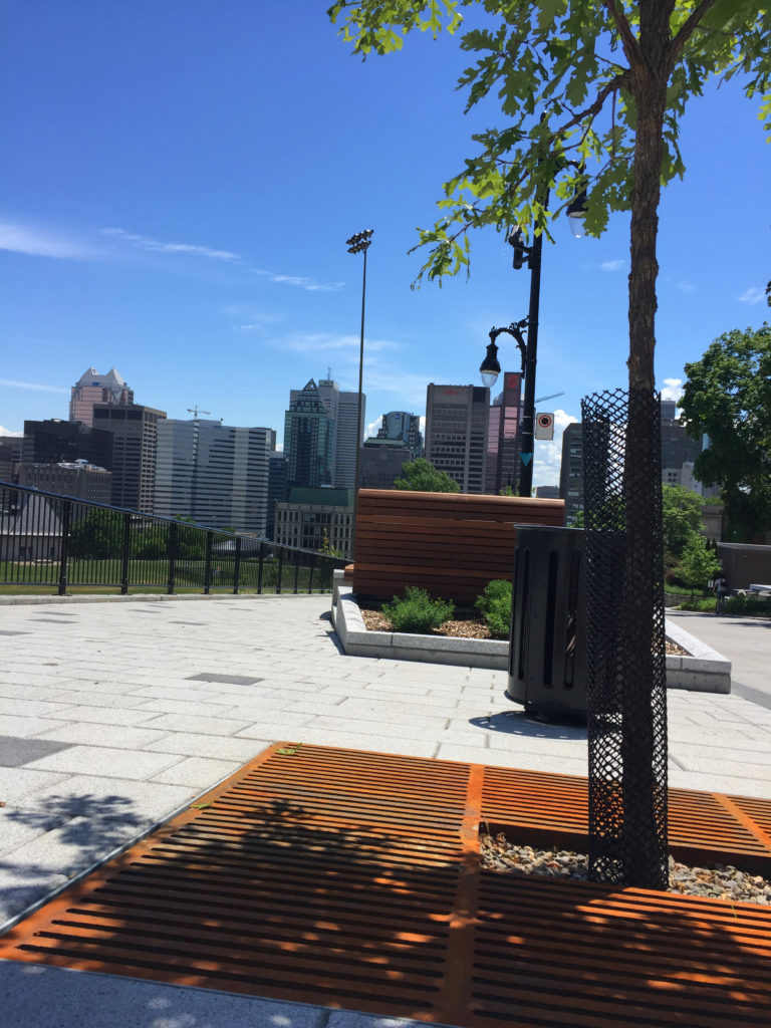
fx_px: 861
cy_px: 514
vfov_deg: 61.7
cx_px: 386
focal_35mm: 29
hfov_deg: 48.2
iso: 32
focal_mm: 4.15
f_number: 2.2
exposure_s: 1/2475
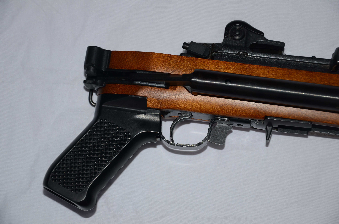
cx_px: 170
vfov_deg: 13.8
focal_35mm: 99
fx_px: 930
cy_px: 112
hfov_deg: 20.7
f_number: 5.3
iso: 100
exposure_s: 1/250
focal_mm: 66
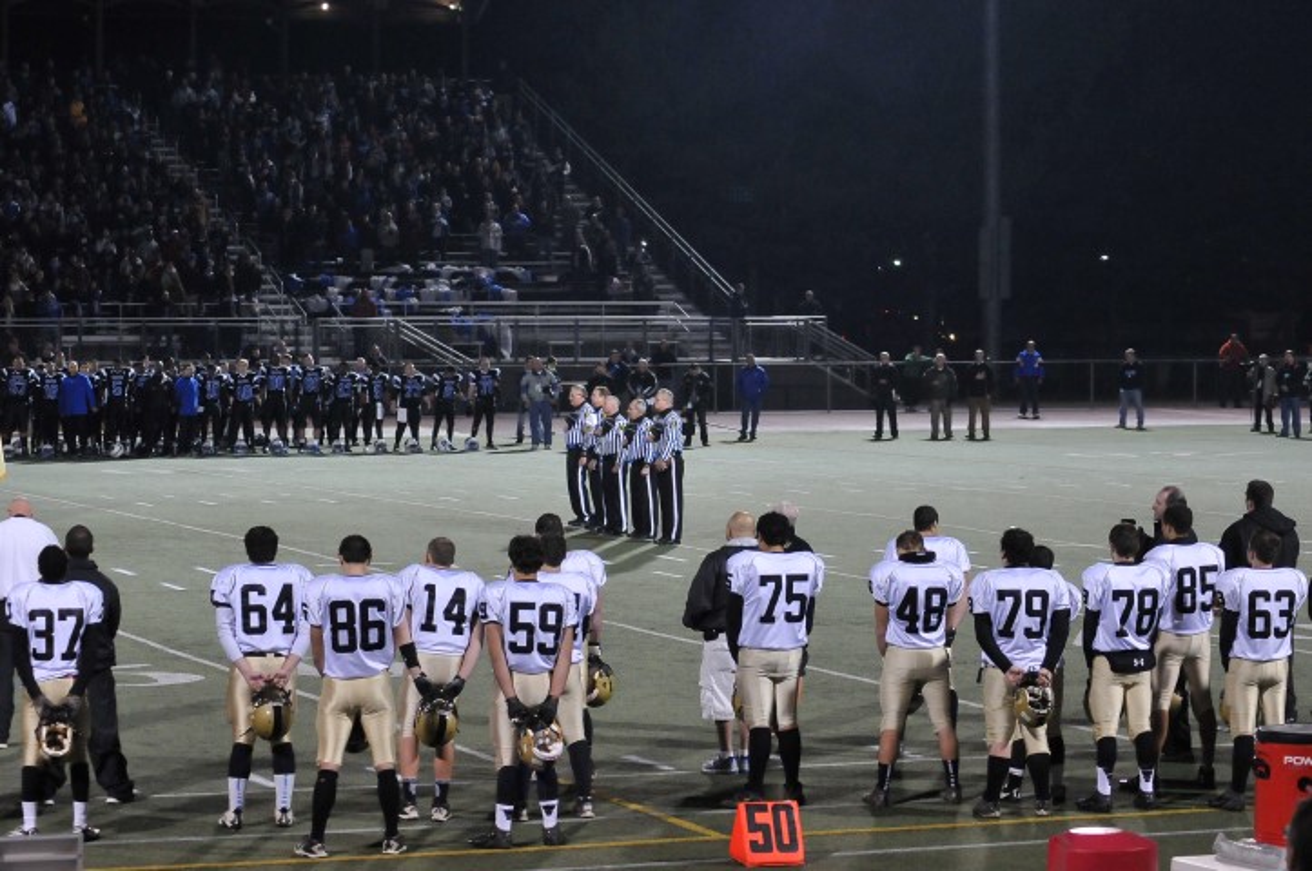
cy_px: 436
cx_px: 656
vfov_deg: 13.0
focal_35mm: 105
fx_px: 3821
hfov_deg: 19.5
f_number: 5.6
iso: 2000
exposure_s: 1/250
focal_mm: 70
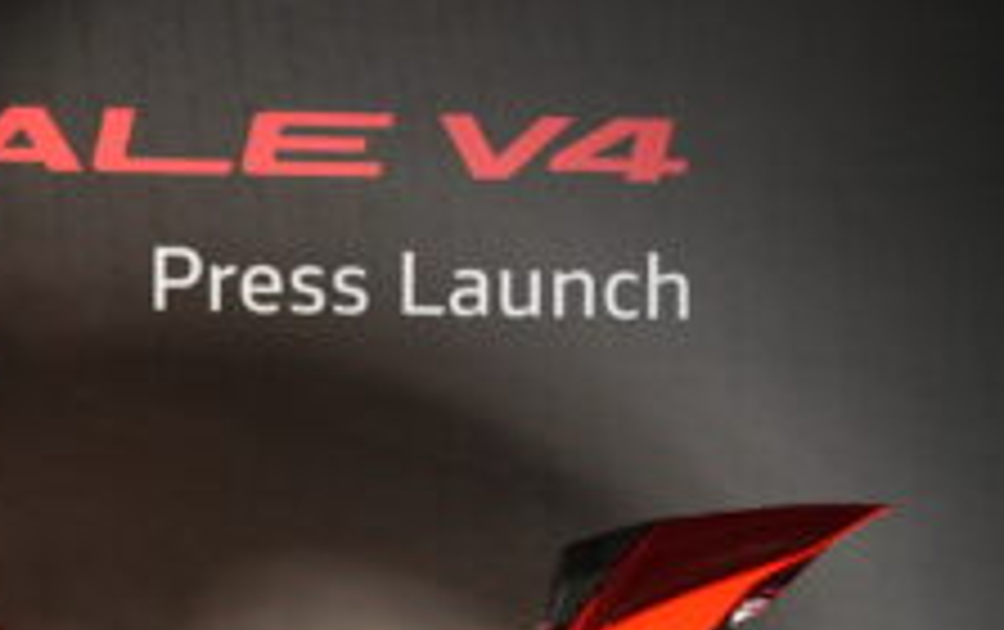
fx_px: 5187
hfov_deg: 11.0
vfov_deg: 6.9
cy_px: 623
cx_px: 149
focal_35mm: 189
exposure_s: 1/200
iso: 400
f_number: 2
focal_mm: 27
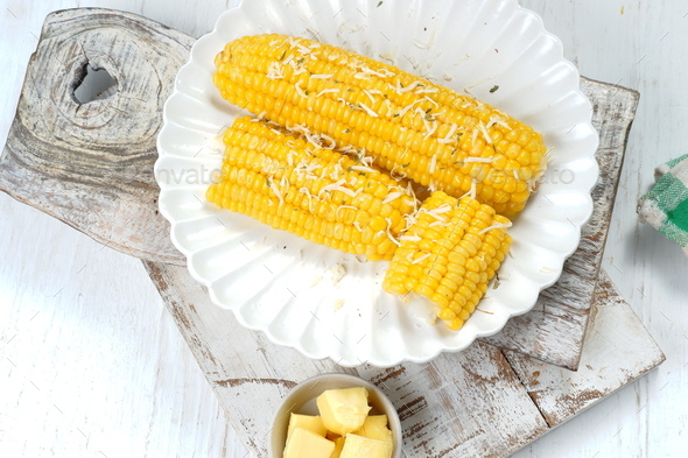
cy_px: 229
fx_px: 1013
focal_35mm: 53
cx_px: 344
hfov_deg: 37.5
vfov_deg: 25.5
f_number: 10
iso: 100
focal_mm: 35
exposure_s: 1/100
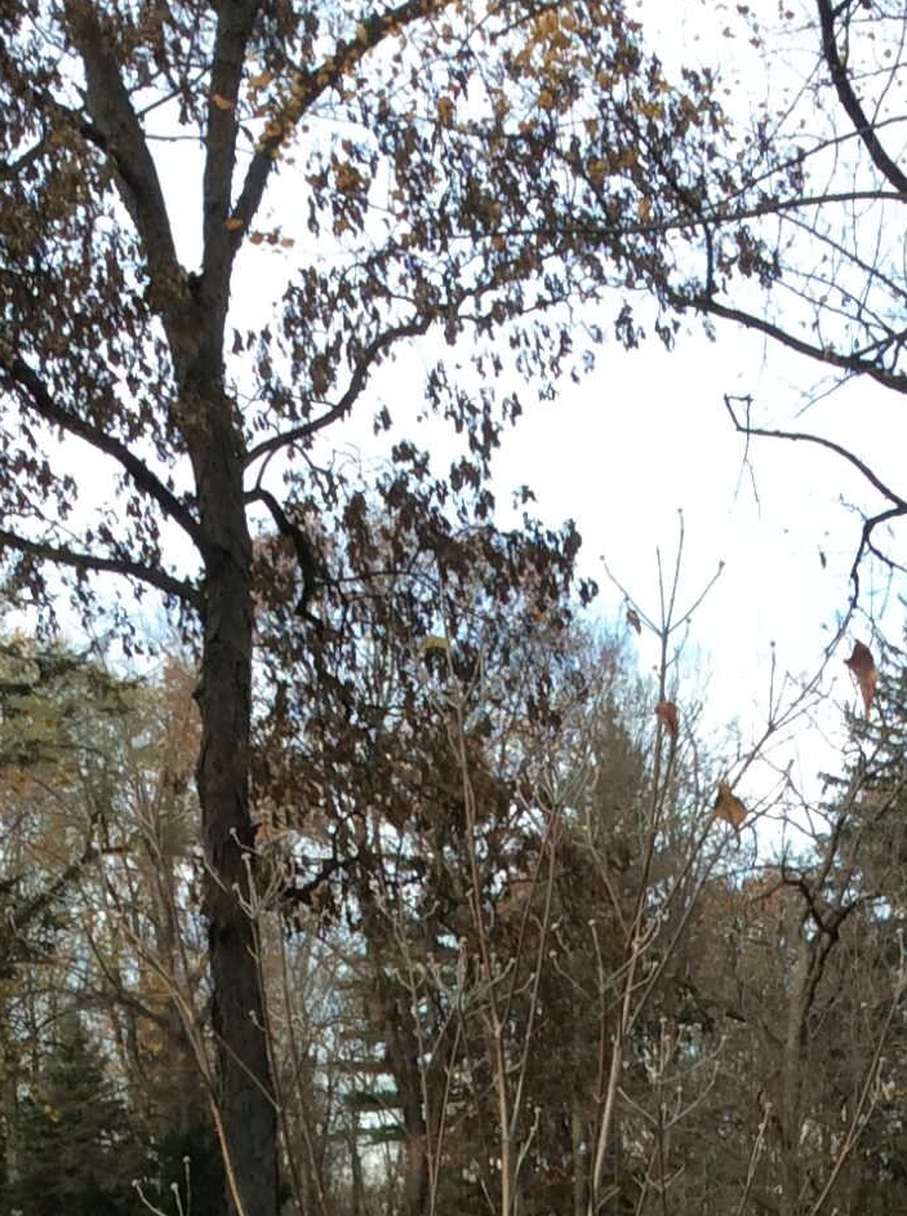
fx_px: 3049
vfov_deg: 20.4
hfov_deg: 16.9
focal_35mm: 87
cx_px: 649
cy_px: 1639
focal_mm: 3.3
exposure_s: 1/298
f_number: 2.4
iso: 32
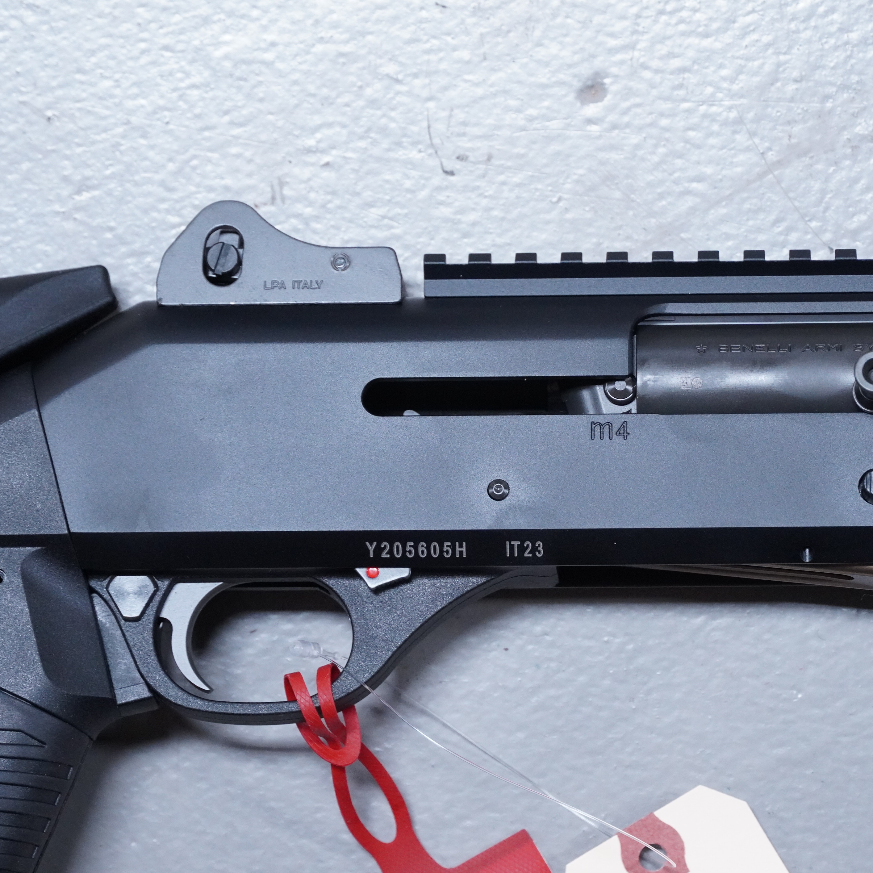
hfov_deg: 11.4
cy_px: 436
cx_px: 521
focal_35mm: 153
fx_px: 4365
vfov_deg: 11.4
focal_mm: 80
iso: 2500
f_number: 5.6
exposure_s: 1/125
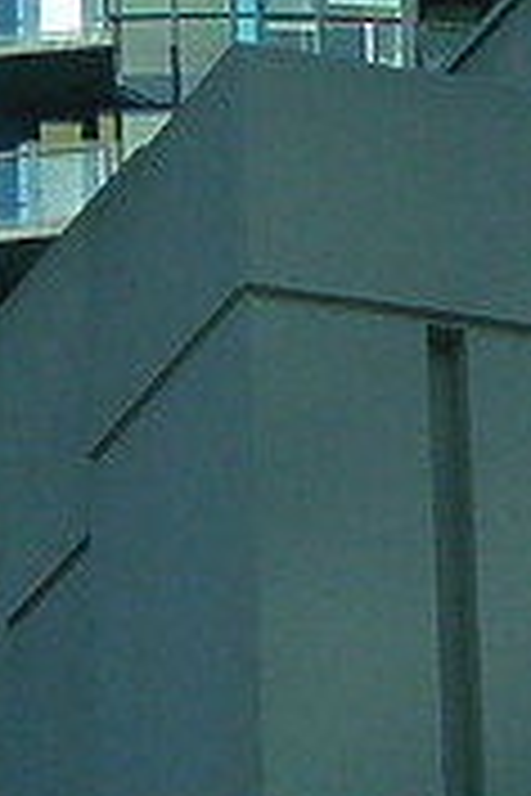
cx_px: 353
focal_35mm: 535
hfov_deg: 2.6
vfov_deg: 3.9
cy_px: 45
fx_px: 11836
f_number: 3.5
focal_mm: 25.09
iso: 100
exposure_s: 1/1000
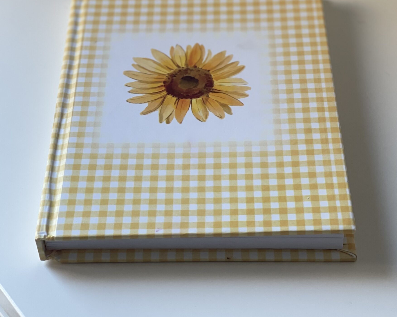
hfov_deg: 21.0
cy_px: 34
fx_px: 1069
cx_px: 210
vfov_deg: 16.7
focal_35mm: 91
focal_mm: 7.5
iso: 64
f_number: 2.2
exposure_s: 1/121
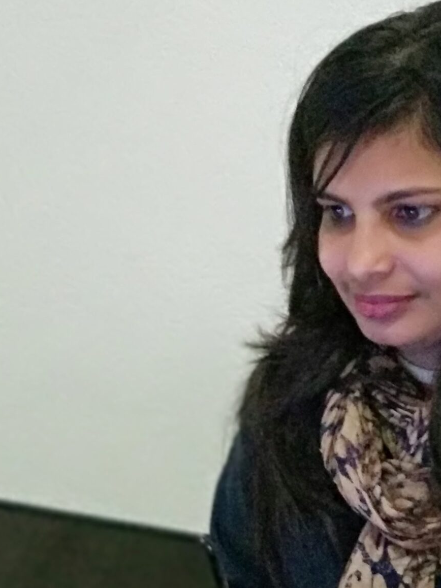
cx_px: 270
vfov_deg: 16.9
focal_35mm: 115
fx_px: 1954
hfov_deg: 12.9
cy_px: 507
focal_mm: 5.99
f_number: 2.6
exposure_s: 1/33
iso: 3200
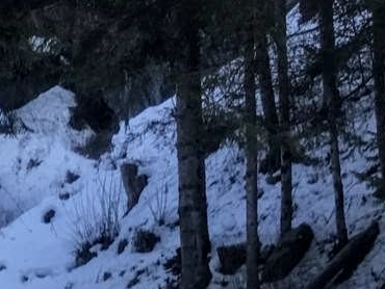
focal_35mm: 122
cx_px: -211
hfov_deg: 14.9
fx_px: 1358
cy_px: 271
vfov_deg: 12.1
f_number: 1.8
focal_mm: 3.99
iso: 20
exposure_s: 1/130
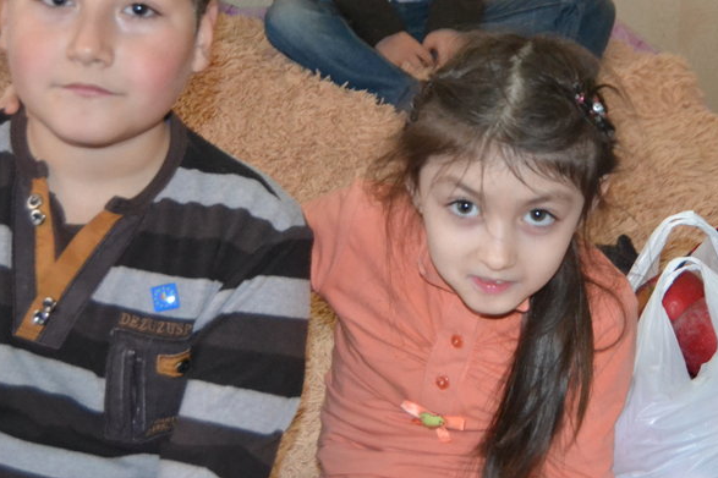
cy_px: 144
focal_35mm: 89
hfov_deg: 22.8
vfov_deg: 15.3
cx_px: 477
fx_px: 1774
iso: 3200
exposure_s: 1/60
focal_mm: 34
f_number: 4.5
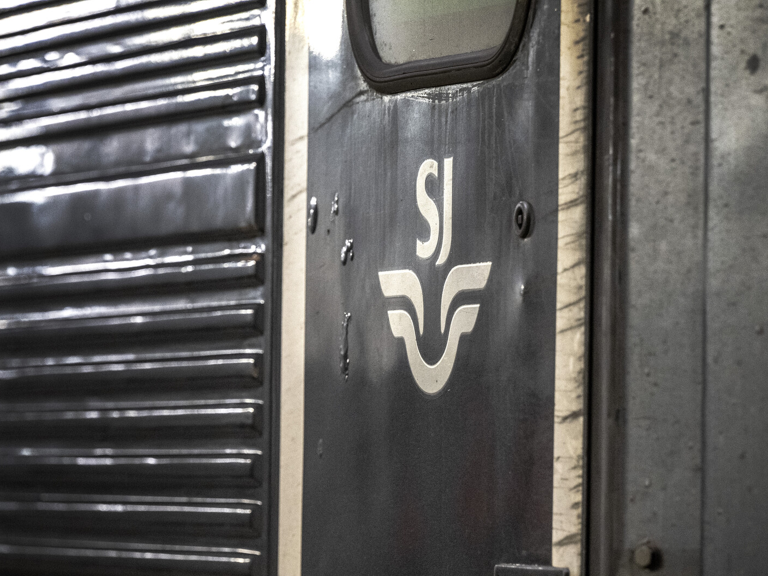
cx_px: 418
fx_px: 6322
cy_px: 289
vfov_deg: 5.2
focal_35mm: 285
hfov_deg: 7.0
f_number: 3.5
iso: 4500
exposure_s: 1/200
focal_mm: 175
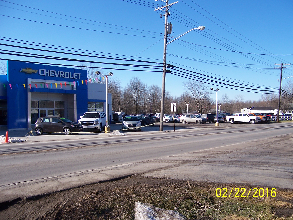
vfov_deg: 42.9
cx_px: 146
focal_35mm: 33
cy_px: 110
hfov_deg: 55.4
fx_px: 279
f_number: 3.4
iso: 80
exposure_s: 1/750
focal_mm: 5.5
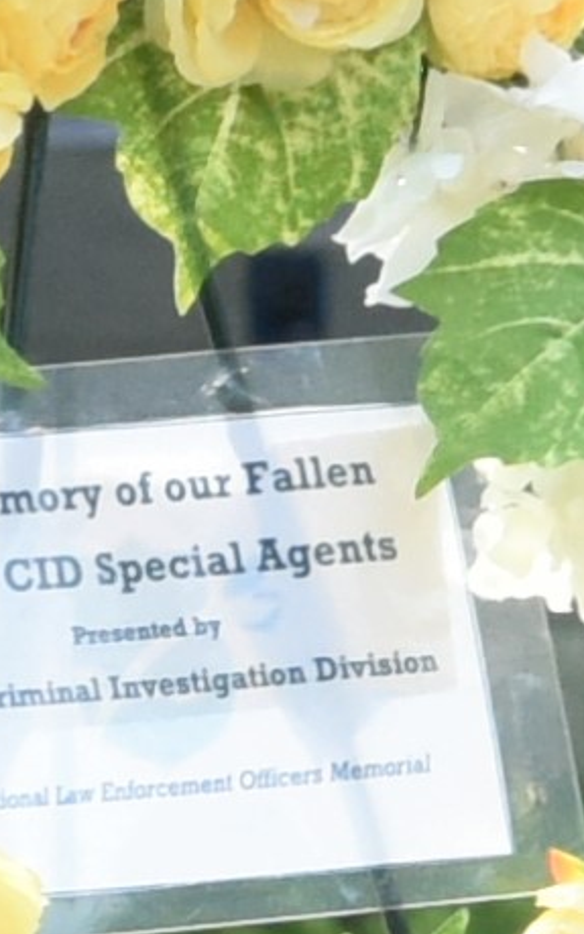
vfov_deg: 3.4
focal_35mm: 625
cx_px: 325
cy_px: 802
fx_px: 15911
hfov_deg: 2.1
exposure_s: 1/400
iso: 800
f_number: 10
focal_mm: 70
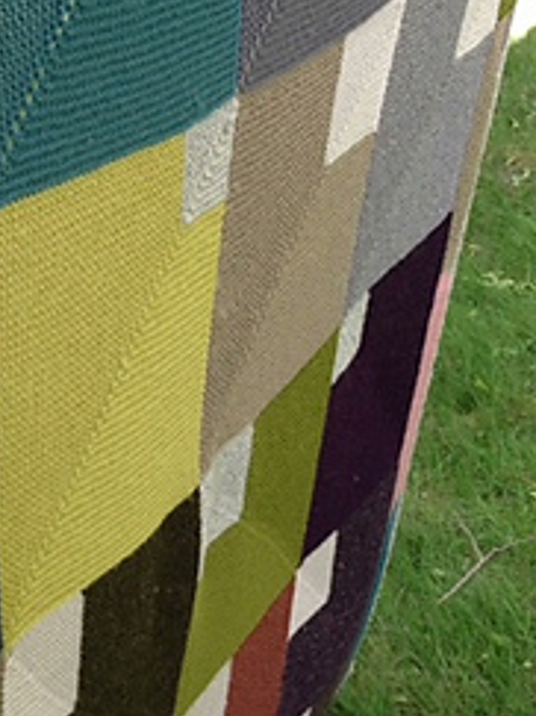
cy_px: 298
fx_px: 1405
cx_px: 122
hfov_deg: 21.4
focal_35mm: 68
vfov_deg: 28.5
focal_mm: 4.13
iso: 100
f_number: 2.4
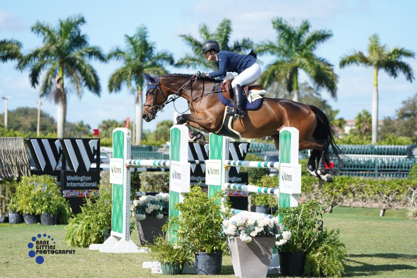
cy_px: 139
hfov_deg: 12.2
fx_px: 1946
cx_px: 208
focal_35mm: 168
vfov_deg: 8.2
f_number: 5.6
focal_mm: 168
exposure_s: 1/1000
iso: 250
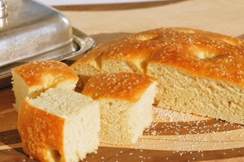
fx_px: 1066
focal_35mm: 158
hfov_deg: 13.1
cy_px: 81
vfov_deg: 8.7
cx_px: 122
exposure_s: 1/400
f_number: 10
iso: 200
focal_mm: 105
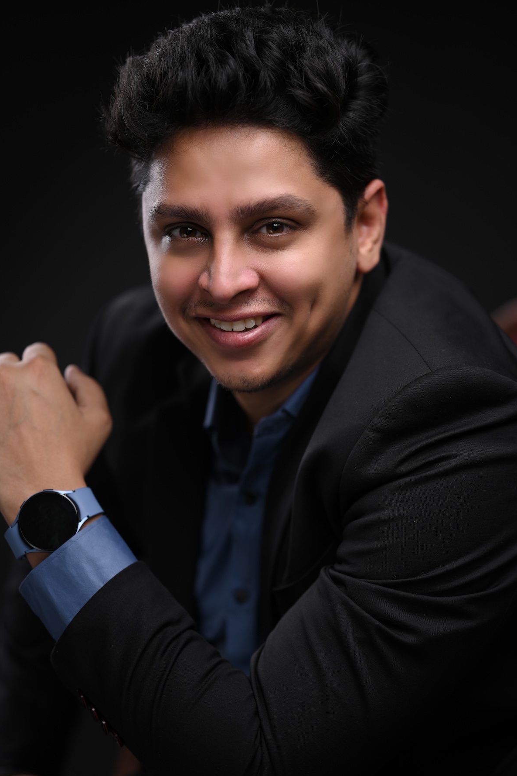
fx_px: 1852
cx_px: 260
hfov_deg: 15.9
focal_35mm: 86
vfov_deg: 23.6
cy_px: 385
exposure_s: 1/250
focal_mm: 85
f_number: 1.8
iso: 100
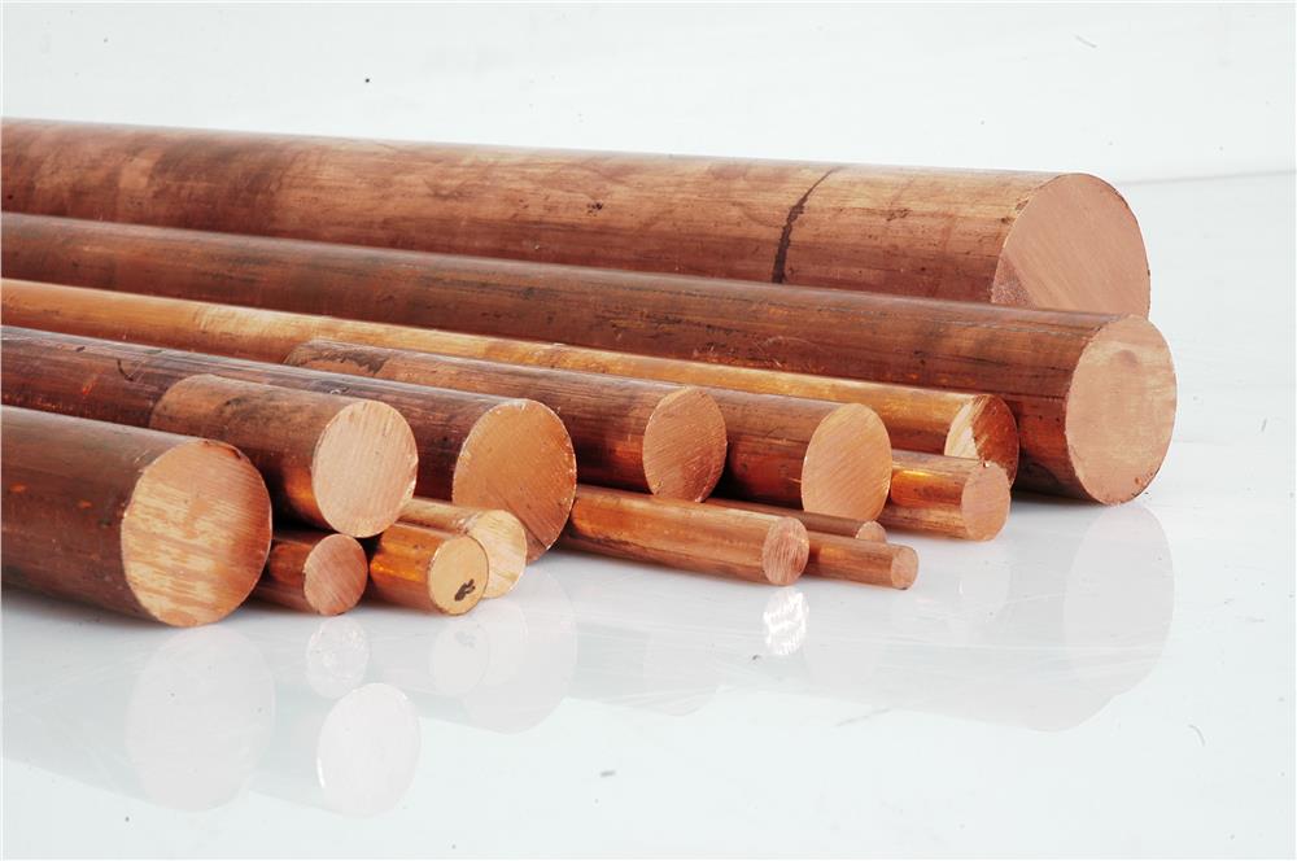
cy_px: 430
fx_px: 3238
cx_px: 648
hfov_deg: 22.6
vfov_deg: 15.1
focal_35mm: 90
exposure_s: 1/160
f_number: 16
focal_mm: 60
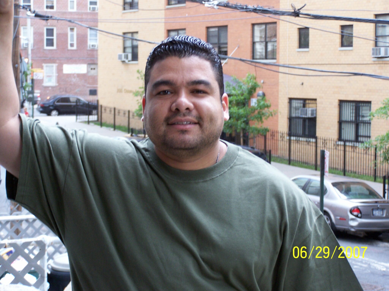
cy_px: 146
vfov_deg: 18.0
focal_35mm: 82
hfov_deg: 23.8
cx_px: 194
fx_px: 921
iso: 140
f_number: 3.2
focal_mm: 13.7
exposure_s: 1/30
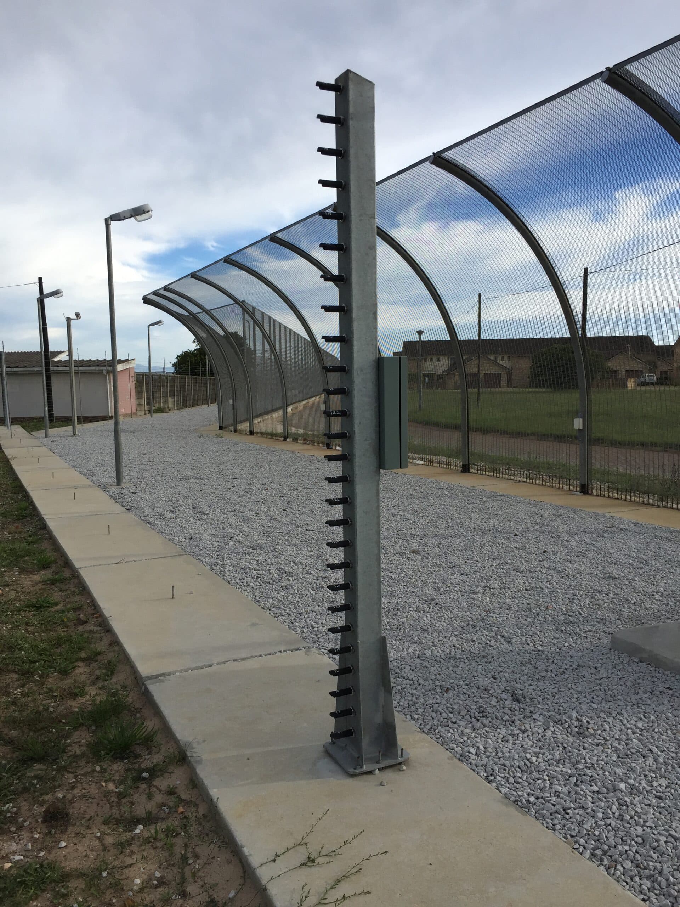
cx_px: 340
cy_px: 454
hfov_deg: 48.2
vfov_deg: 61.7
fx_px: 760
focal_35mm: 29
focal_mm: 4.15
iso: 32
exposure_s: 1/1412
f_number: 2.2
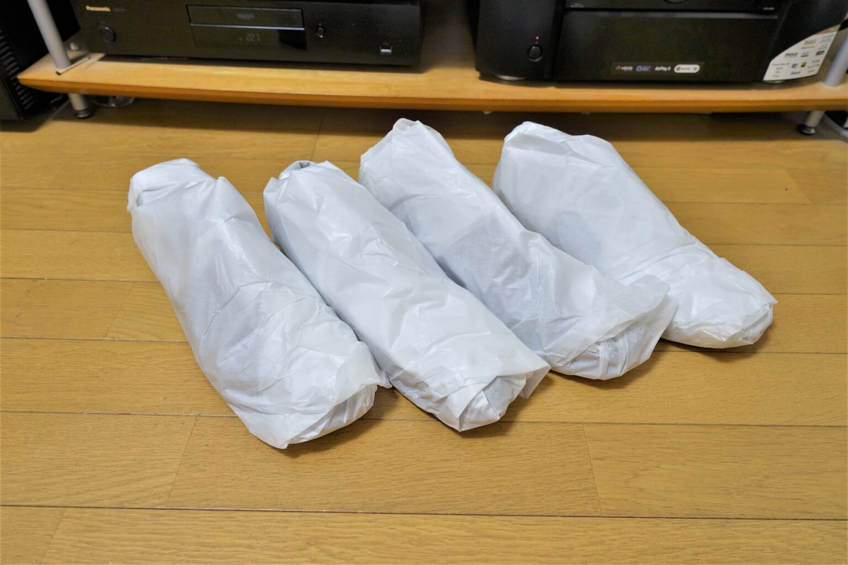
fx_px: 565
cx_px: 424
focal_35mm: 24
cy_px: 282
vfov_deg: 53.1
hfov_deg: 73.7
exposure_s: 1/40
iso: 125
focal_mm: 8.8
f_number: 2.8
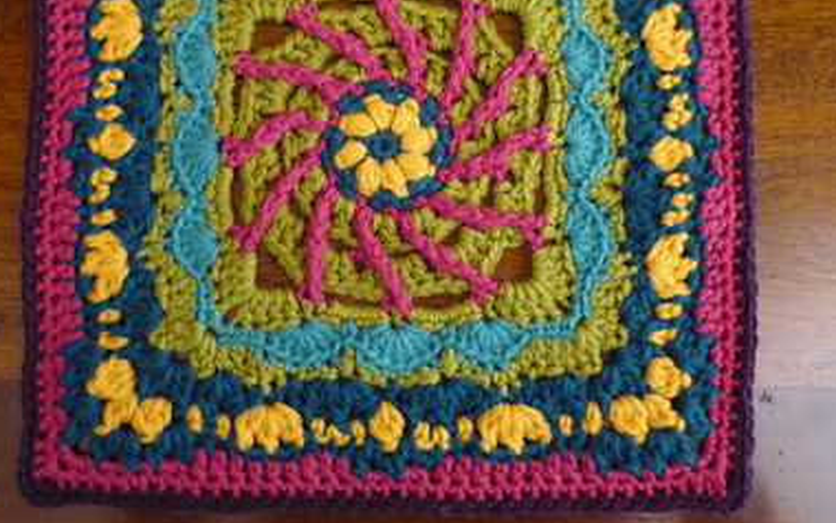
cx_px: 414
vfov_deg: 27.7
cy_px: 146
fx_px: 1049
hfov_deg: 43.5
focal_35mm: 46
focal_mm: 5.5
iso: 400
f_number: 2.8
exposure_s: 1/8
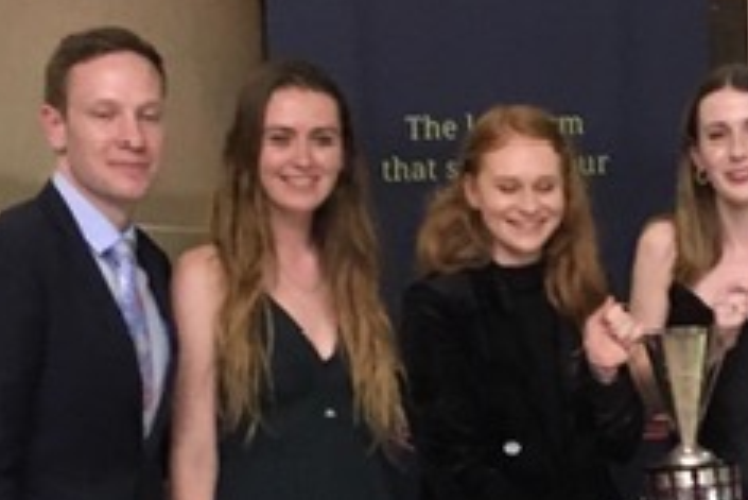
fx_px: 1705
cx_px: 490
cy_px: 545
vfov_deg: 16.2
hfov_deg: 24.6
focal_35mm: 82
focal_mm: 4.15
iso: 250
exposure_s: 1/17
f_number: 2.2
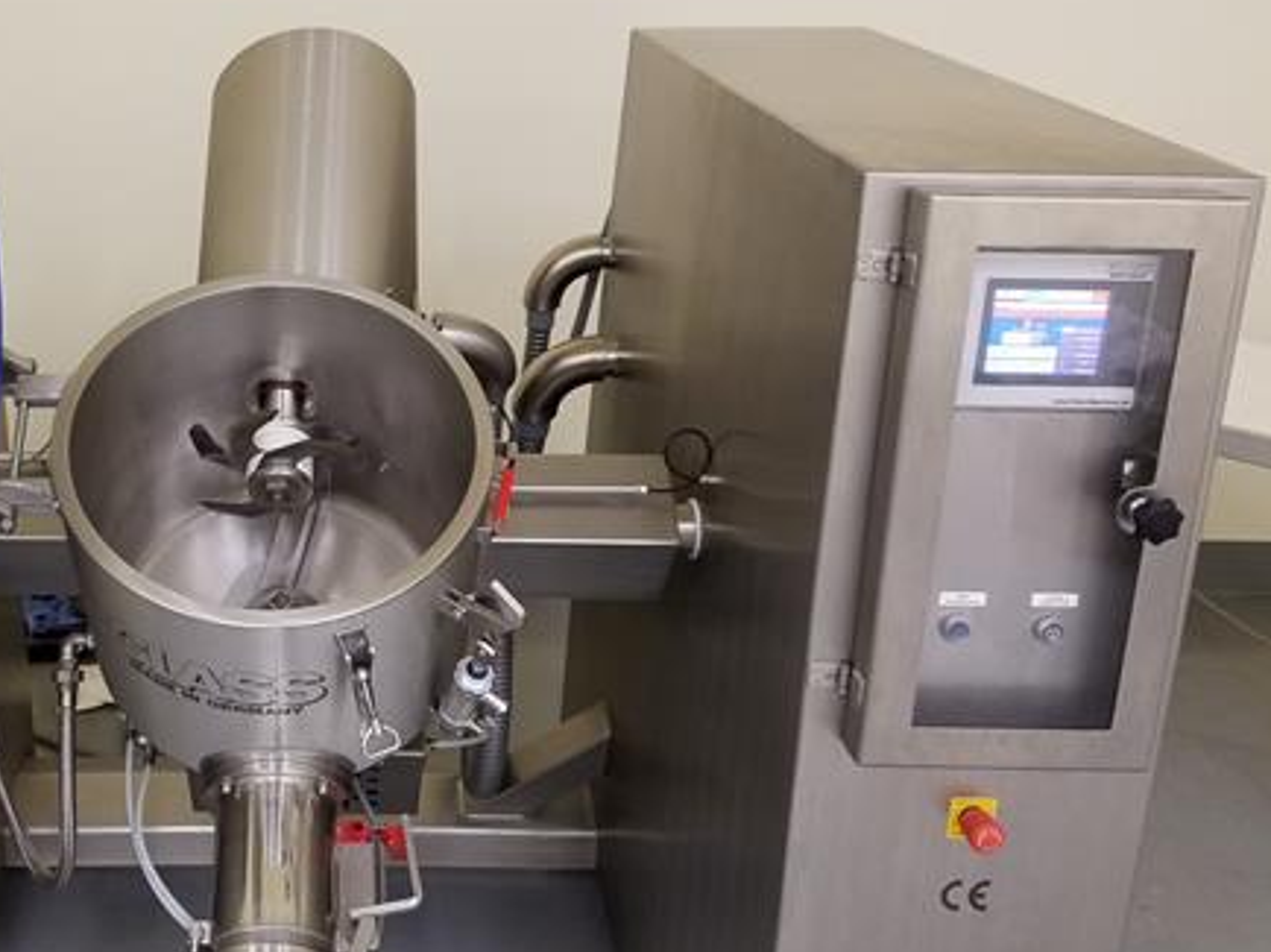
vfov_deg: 35.9
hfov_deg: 45.1
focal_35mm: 40
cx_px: 306
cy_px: 407
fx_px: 1468
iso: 125
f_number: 1.7
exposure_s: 1/33
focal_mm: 4.2
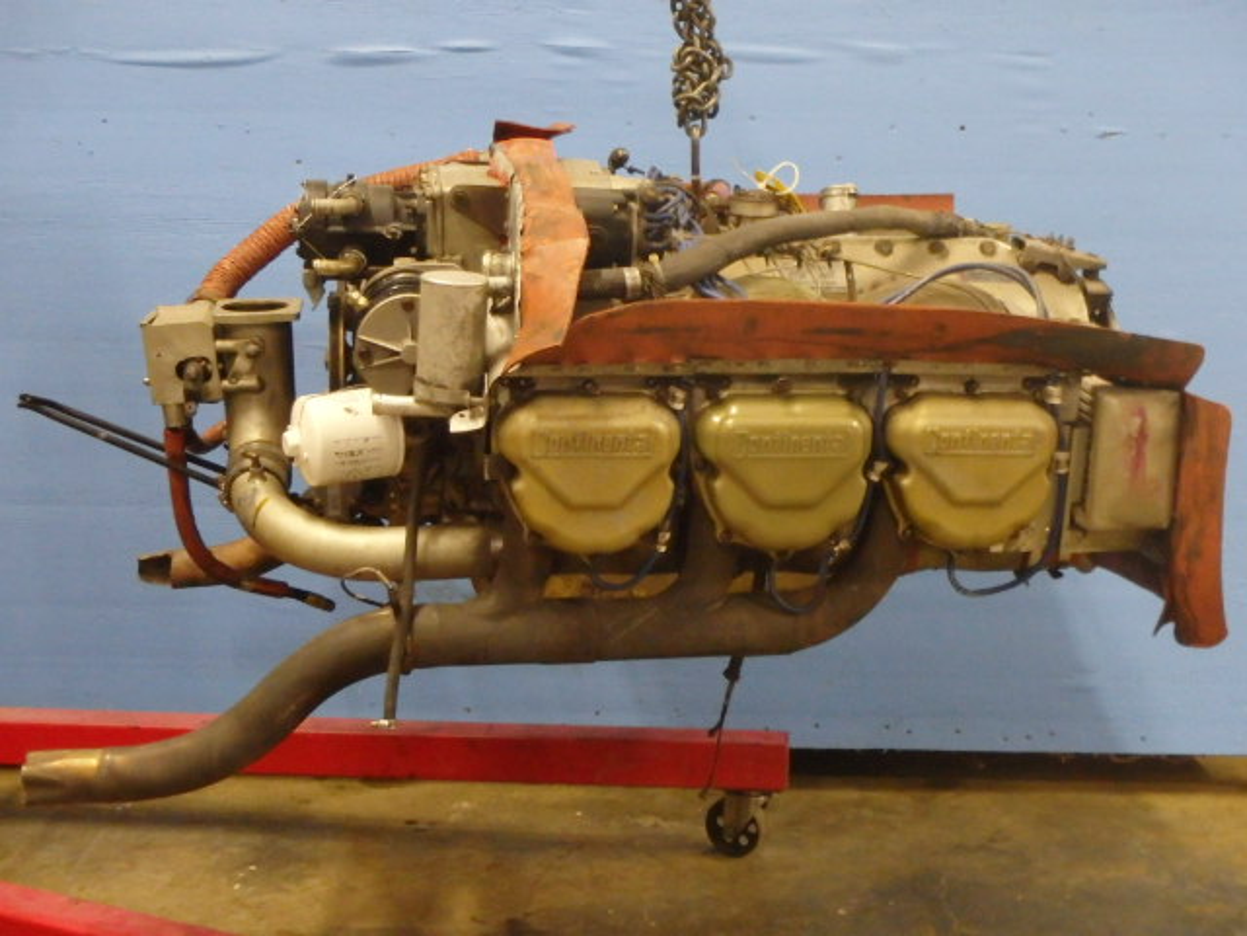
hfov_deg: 38.9
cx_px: 624
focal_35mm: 49
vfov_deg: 29.7
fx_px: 1765
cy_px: 468
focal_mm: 8.8
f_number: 4.9
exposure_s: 1/13
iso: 1600
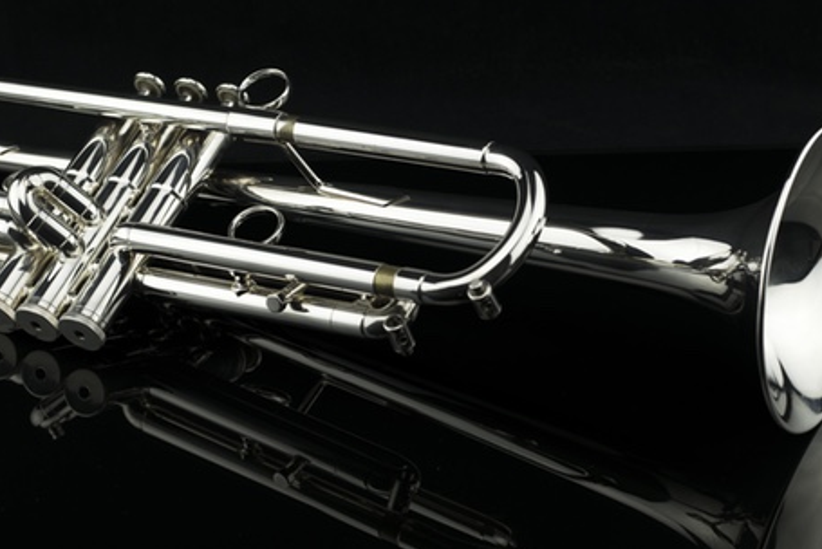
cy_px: 286
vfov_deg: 13.8
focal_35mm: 99
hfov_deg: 20.6
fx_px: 2262
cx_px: 360
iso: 100
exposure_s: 1/125
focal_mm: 50
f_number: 5.6
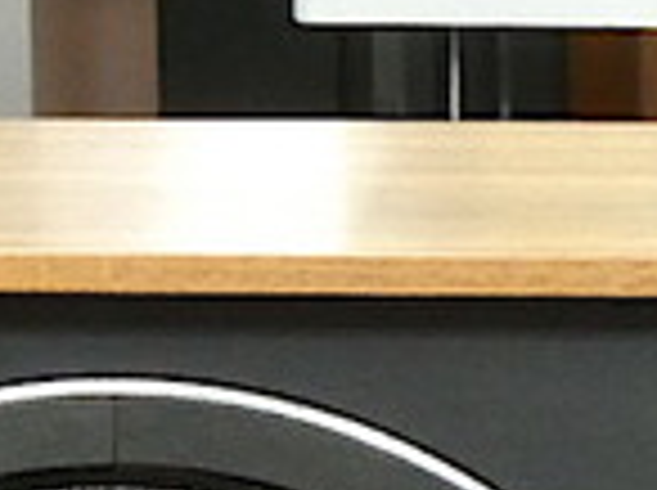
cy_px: 1448
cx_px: 1030
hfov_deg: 3.1
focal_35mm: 645
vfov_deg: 2.3
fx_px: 12222
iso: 400
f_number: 6.3
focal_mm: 17.5
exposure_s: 1/3.2
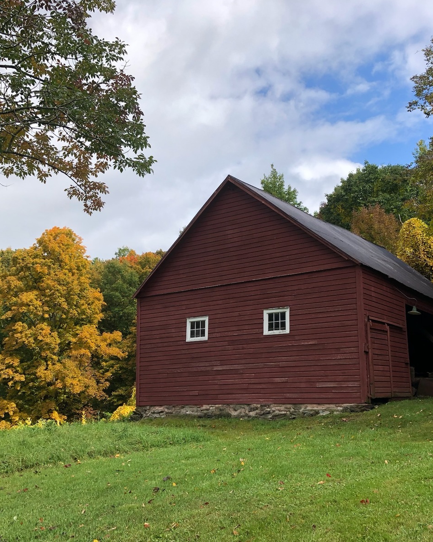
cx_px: 252
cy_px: 272
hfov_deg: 40.0
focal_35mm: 37
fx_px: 593
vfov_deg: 49.1
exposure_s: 1/1453
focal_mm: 3.99
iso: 20
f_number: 1.8
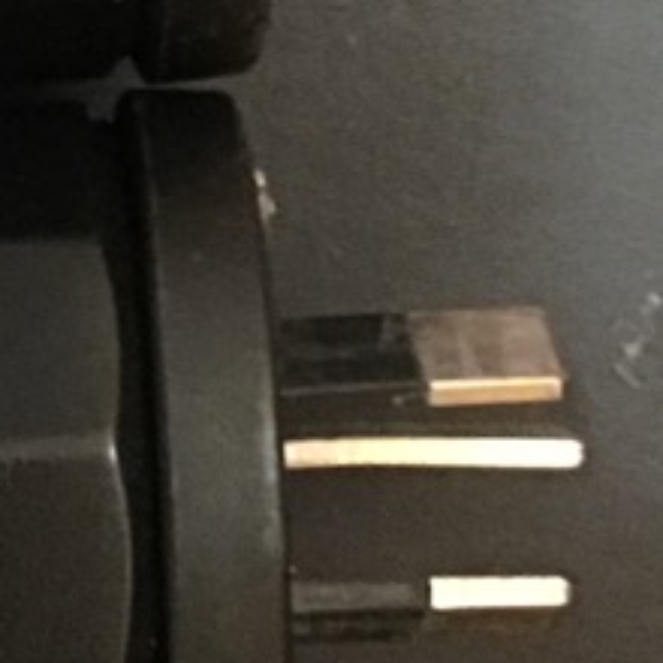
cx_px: 24
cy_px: 75
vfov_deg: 11.7
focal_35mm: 149
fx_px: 3229
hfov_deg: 11.6
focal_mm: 4.15
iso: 320
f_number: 2.2
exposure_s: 1/4
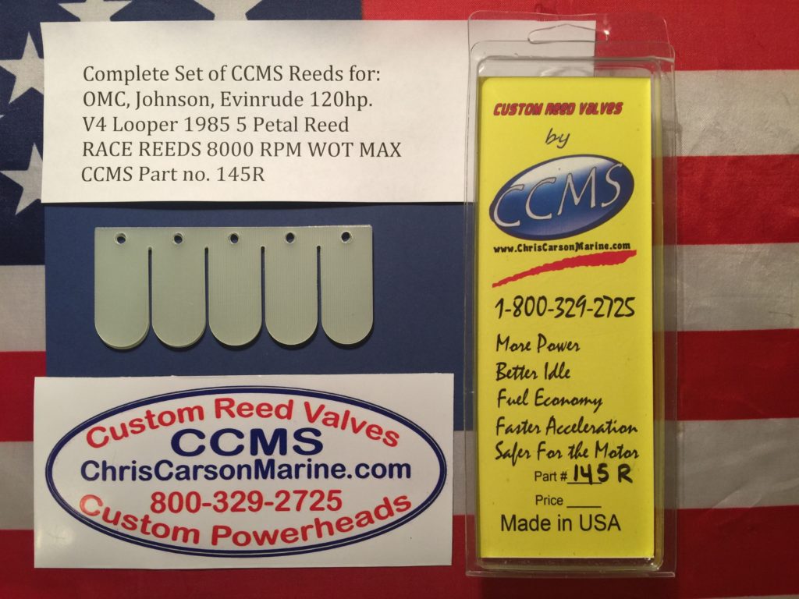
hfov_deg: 61.7
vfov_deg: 48.2
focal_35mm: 29
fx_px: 669
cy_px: 300
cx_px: 400
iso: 32
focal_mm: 4.15
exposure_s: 1/15
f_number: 2.2
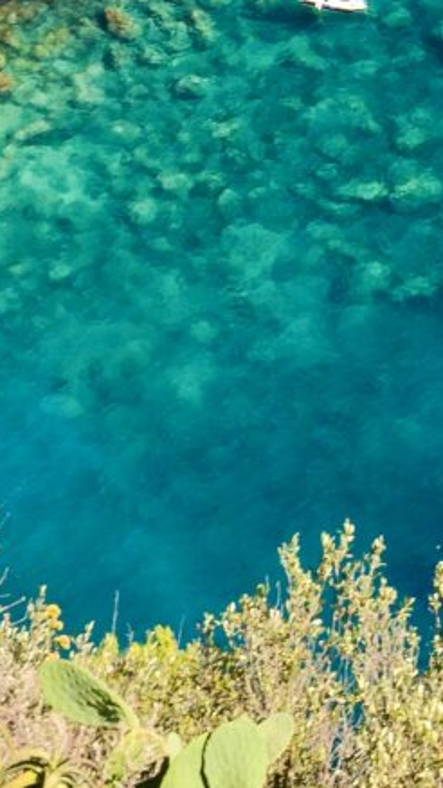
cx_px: 502
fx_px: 2990
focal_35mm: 143
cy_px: -590
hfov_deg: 8.4
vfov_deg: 13.6
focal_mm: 26
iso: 200
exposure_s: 1/160
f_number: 6.3
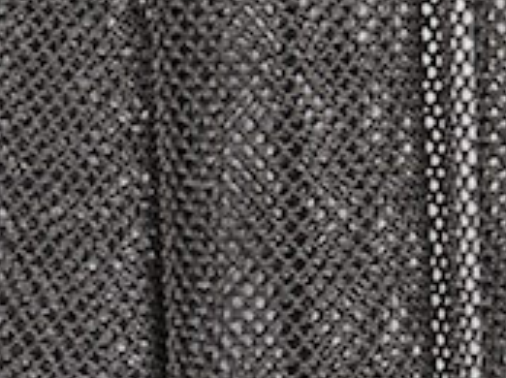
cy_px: 557
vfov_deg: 2.3
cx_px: -6
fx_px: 9445
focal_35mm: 647
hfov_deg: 3.1
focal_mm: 130
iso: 200
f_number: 11
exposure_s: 1/200
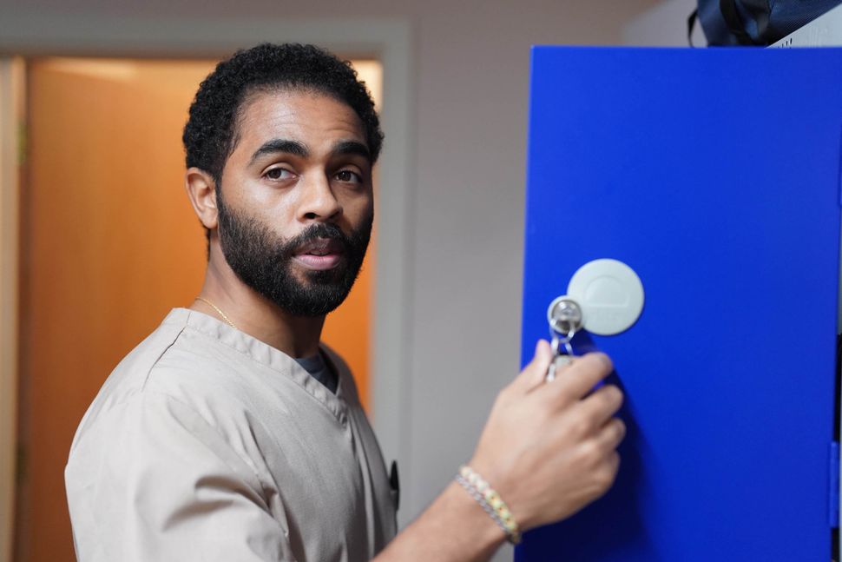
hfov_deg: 39.6
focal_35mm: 50
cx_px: 421
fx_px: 1170
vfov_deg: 27.0
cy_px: 281
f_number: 2
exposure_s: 1/125
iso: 2500
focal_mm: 50
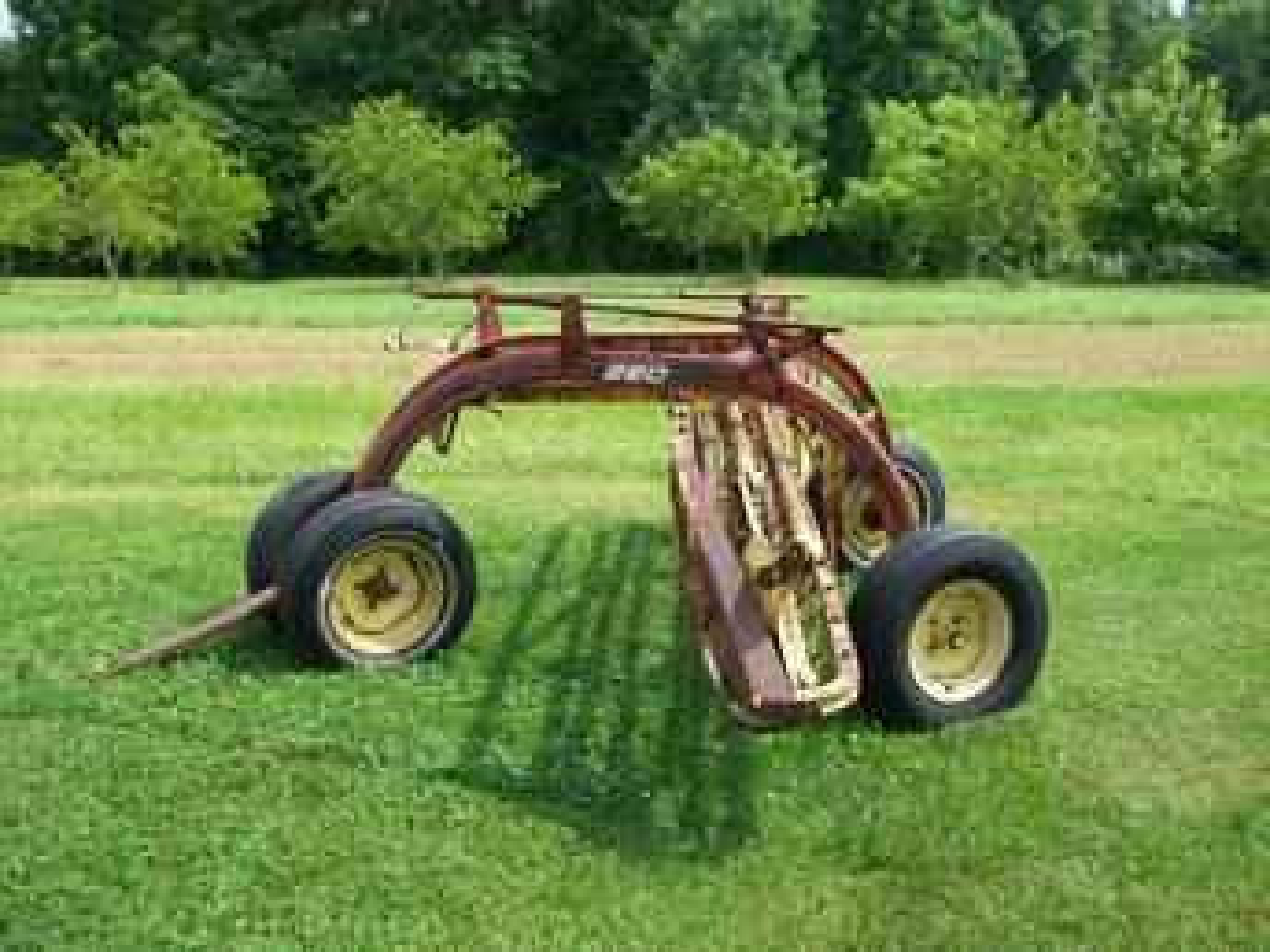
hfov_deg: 51.4
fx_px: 1321
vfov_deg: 39.7
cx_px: 635
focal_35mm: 36
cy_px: 476
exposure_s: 1/500
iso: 64
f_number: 2.7
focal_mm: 6
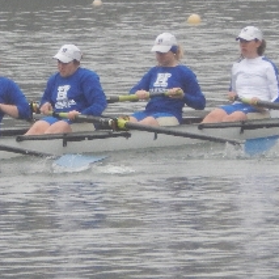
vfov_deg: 1.5
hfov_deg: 1.5
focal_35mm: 1183
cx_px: -72
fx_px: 10787
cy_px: 170
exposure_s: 1/160
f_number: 5.7
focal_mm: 76.4
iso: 400
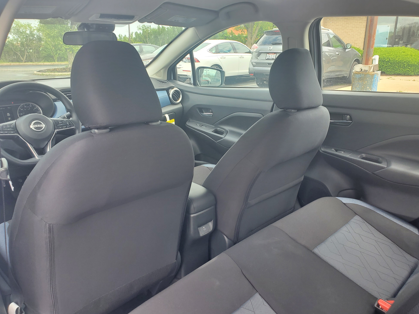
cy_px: 154
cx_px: 215
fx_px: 327
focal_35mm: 27
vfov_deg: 51.3
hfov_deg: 65.3
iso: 50
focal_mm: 4.3
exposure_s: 1/190
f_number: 2.4
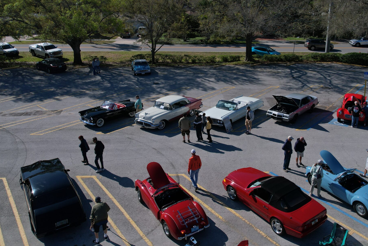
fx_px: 317
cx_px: 208
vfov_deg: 41.7
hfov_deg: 60.1
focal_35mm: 31
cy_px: 81
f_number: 2.8
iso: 100
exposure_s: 1/5000
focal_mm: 8.38
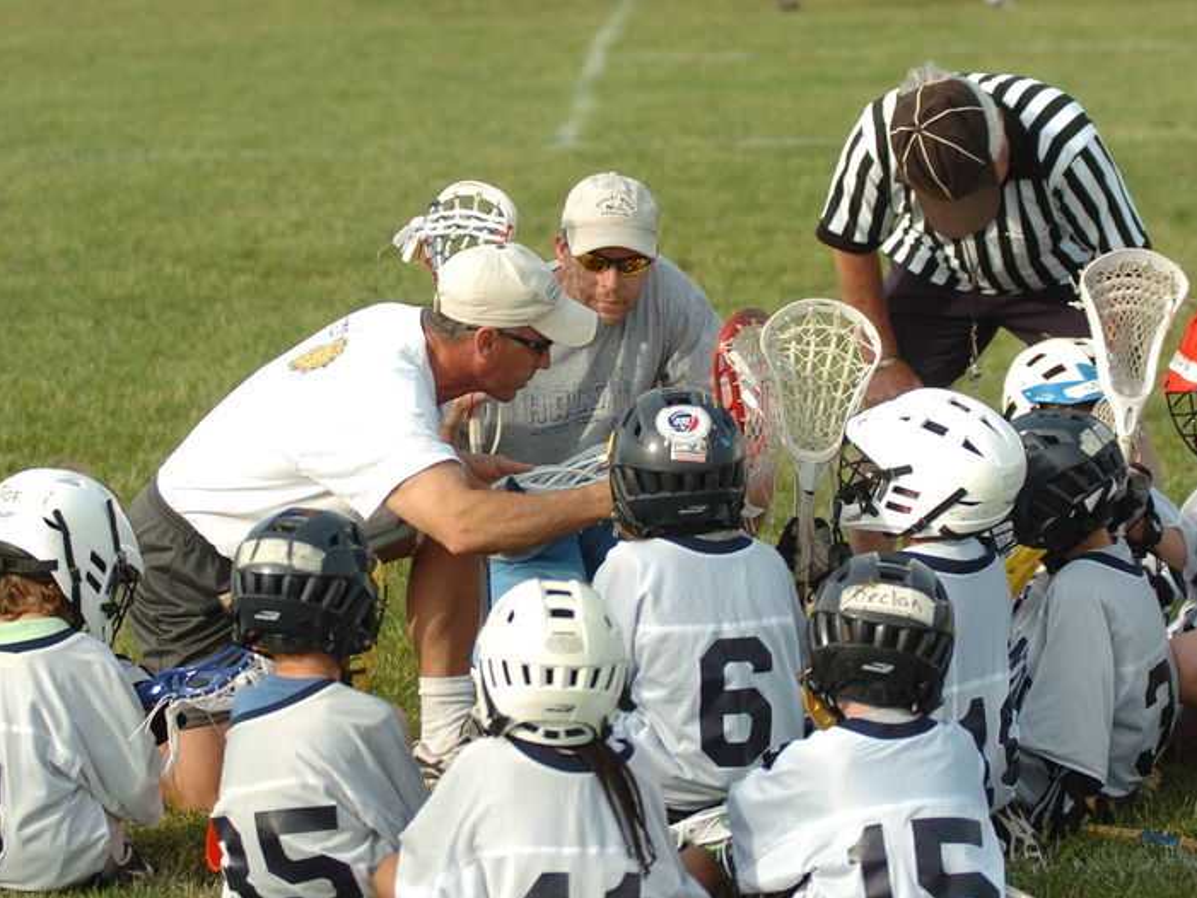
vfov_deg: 12.9
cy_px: 451
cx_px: 623
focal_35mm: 115
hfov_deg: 17.1
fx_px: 3977
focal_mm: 70
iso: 400
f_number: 2.8
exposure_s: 1/3000
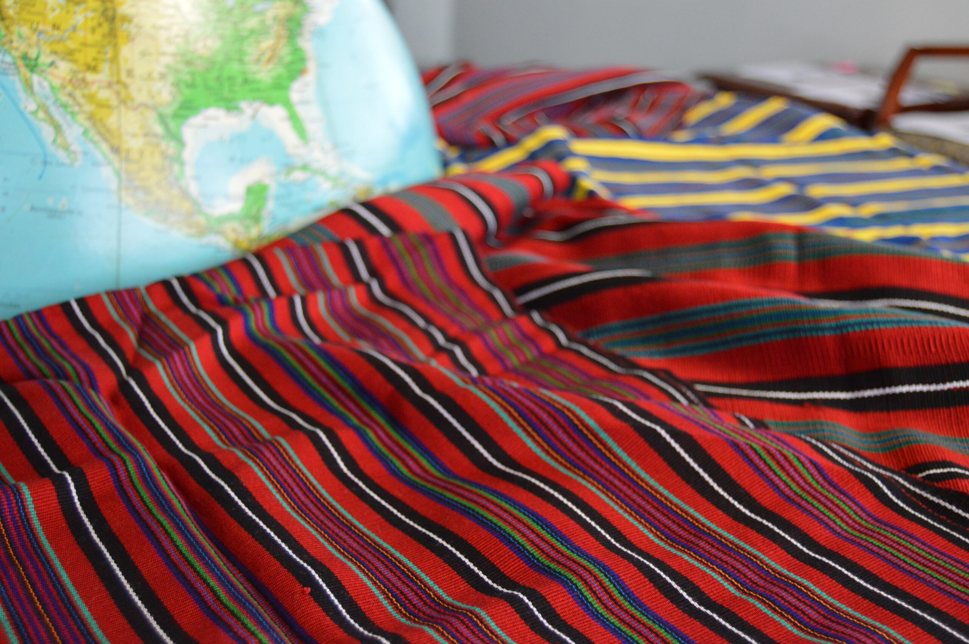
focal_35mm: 42
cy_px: 322
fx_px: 1129
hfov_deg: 46.4
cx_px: 484
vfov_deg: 31.8
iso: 1800
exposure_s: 1/60
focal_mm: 28
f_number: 4
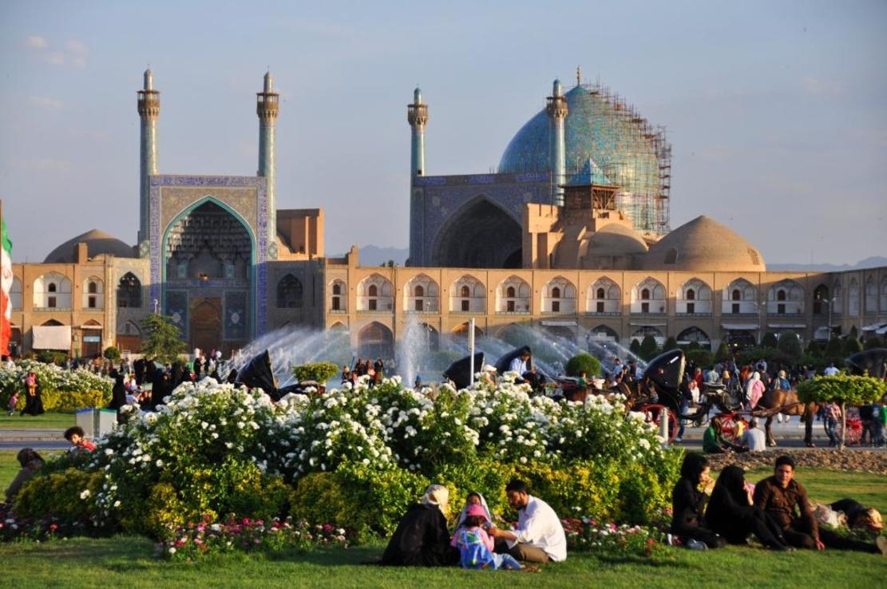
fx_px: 2953
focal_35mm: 120
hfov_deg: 17.1
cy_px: 294
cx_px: 444
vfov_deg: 11.4
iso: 200
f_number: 5.3
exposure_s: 1/500
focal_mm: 80
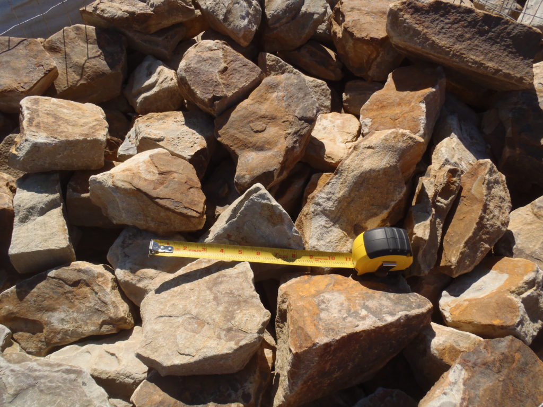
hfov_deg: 63.4
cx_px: 272
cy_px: 204
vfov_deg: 49.7
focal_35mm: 28
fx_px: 439
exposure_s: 1/800
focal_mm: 5
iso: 80
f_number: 3.9
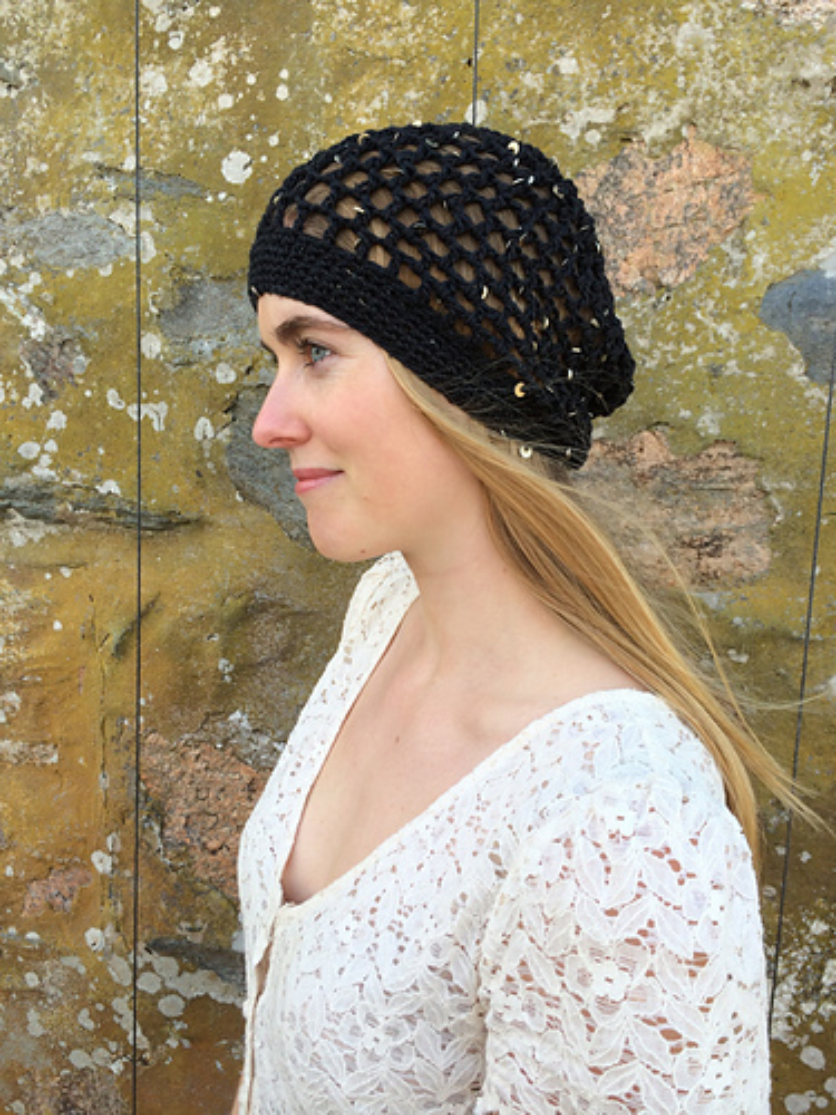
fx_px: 966
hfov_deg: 46.8
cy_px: 558
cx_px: 418
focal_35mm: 30
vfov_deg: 60.0
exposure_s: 1/222
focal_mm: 4.12
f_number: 2.2
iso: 32
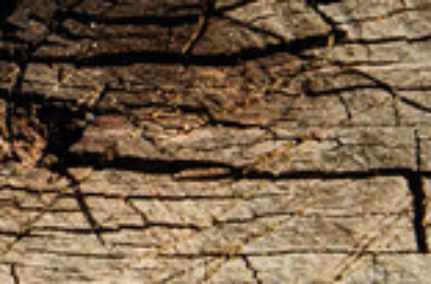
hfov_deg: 4.1
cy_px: 306
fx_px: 5873
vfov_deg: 2.8
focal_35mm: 492
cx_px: -583
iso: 200
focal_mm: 50
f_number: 8
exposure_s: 1/100
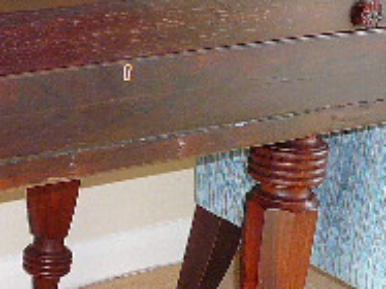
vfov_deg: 12.2
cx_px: -105
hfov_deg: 15.7
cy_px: 279
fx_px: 1337
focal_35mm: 120
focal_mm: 5.2
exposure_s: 1/30
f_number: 2.8
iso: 200
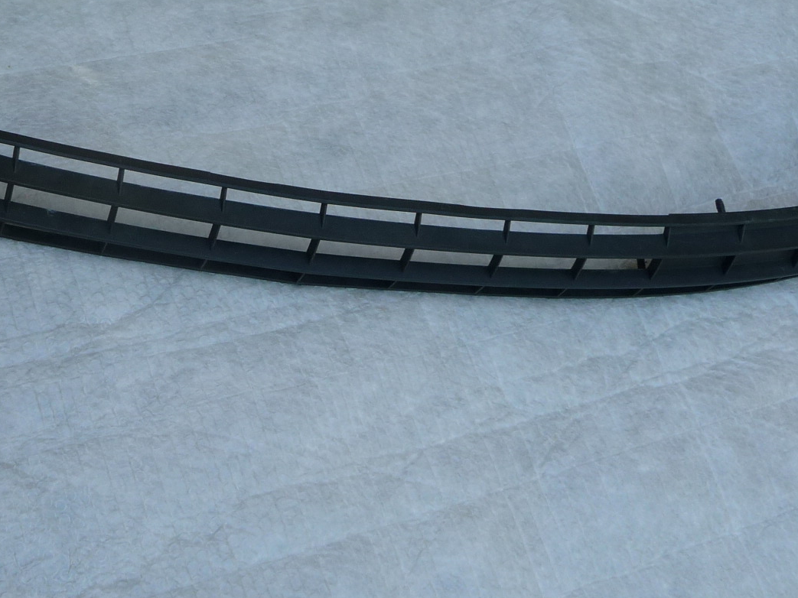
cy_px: 223
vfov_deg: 26.5
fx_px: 1268
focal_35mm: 55
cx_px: 178
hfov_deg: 34.1
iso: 100
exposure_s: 1/160
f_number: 3.3
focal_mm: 4.7
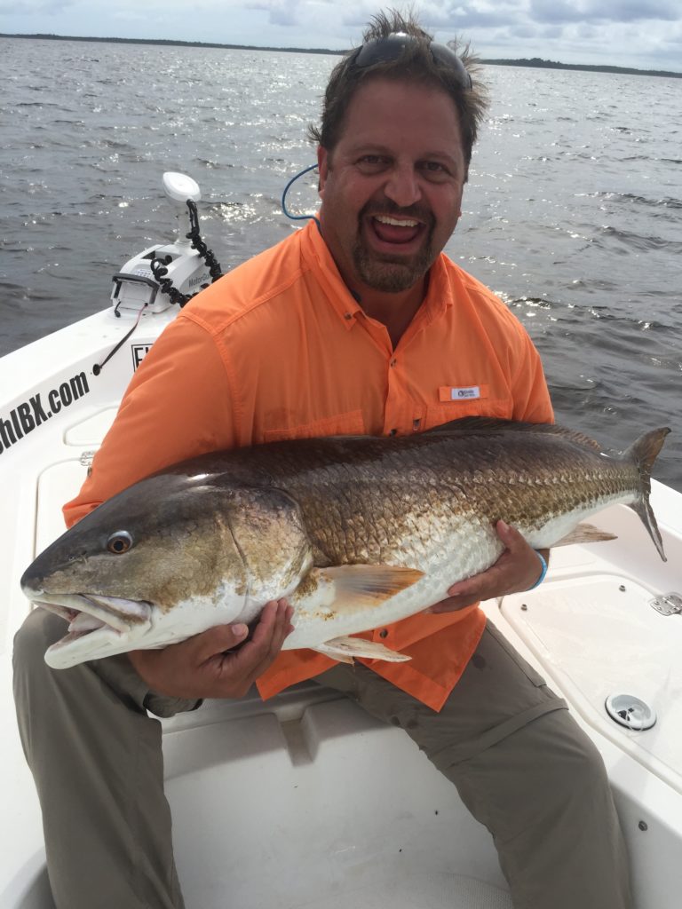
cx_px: 341
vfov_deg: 61.7
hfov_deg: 48.2
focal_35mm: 29
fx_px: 762
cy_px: 454
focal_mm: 4.15
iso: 32
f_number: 2.2
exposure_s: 1/1883
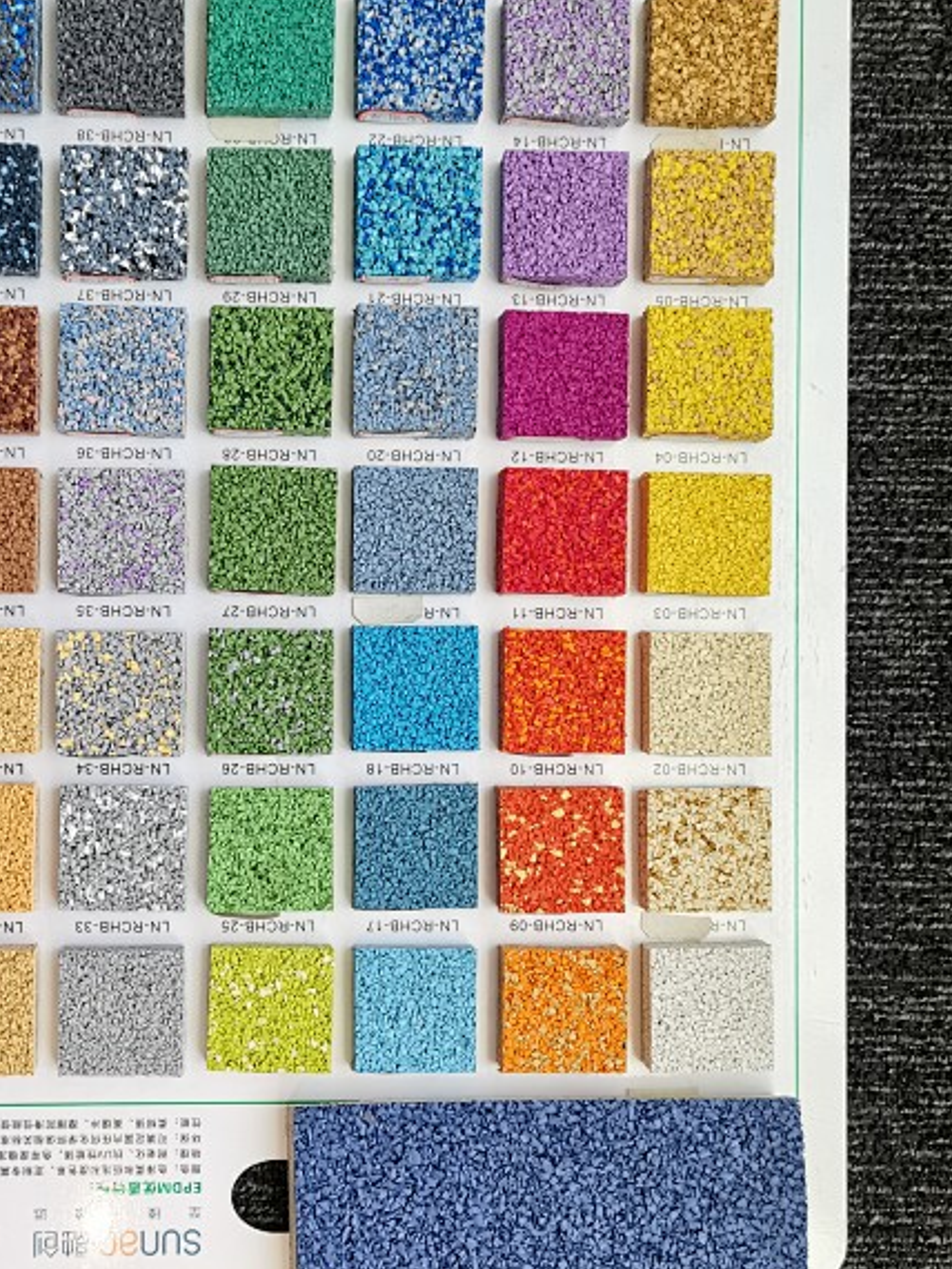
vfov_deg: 46.7
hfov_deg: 35.6
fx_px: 1466
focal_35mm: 40
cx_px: 303
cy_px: 700
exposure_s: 1/100
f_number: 1.8
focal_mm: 5.58
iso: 80
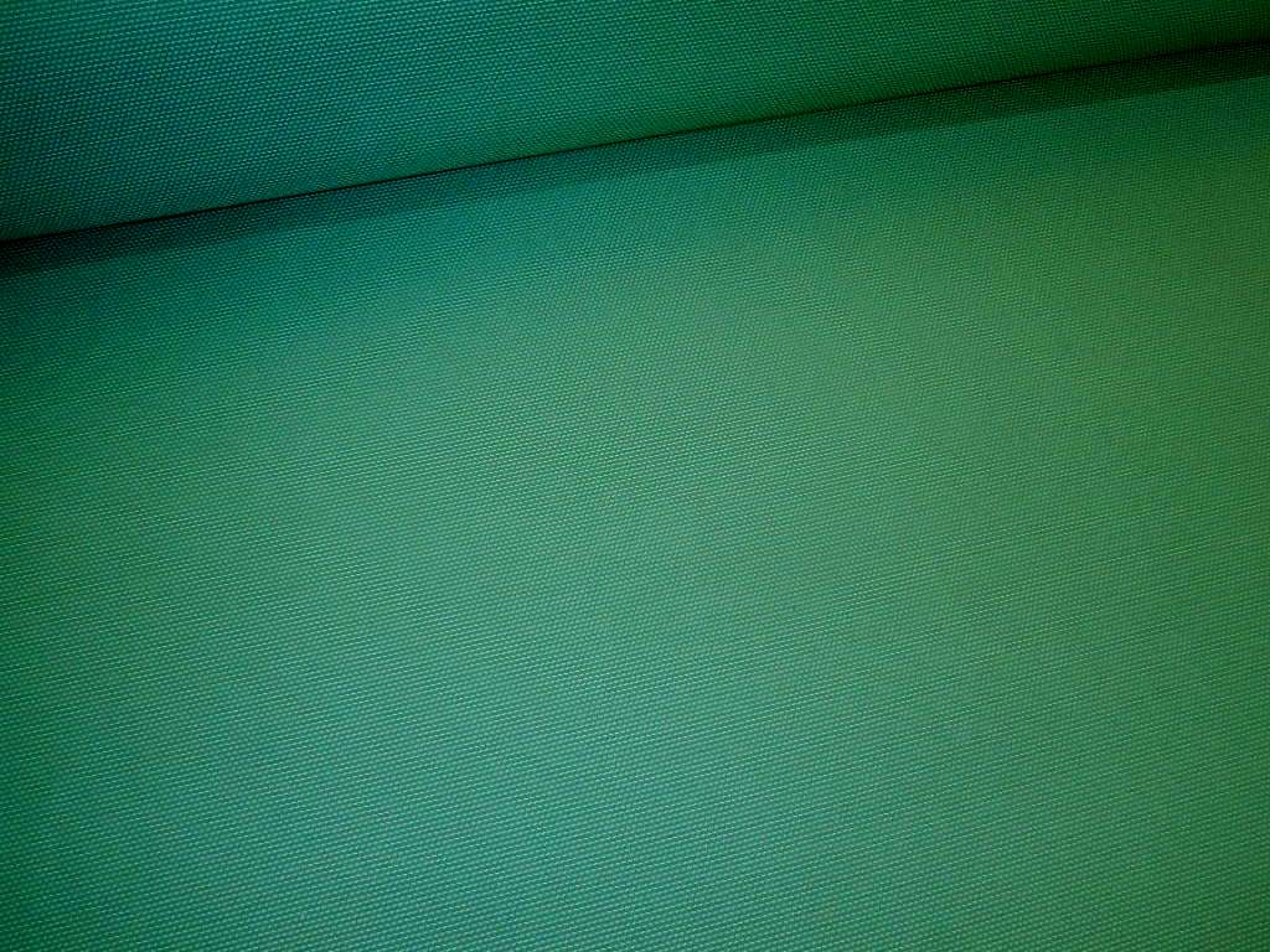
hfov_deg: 55.4
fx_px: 1211
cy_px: 476
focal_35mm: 33
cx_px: 635
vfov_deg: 42.9
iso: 800
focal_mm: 5.9
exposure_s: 1/80
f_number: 4
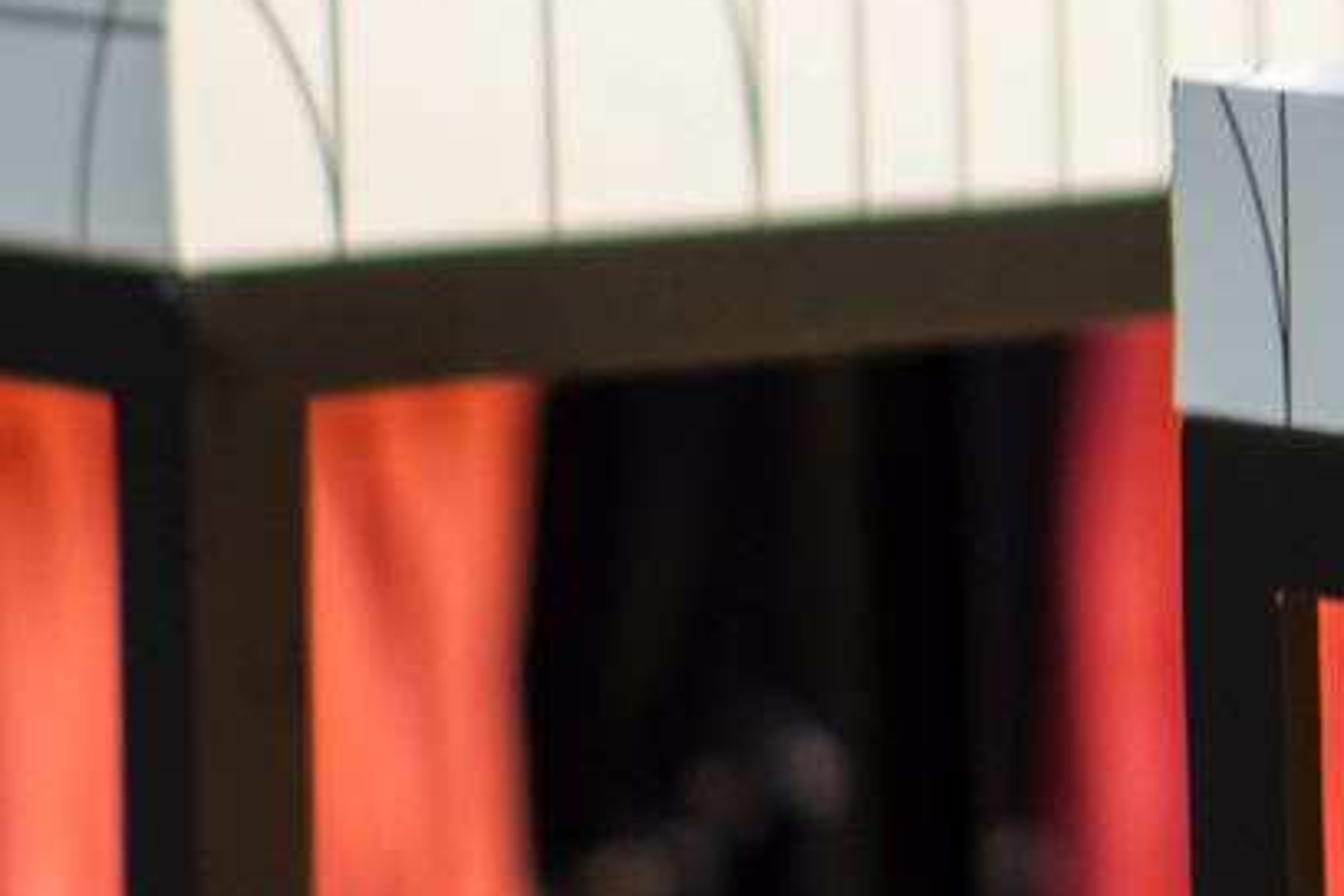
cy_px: -196
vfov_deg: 3.7
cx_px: 2029
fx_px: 13738
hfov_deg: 5.5
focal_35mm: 368
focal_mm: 50
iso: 100
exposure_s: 1/60
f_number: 1.8
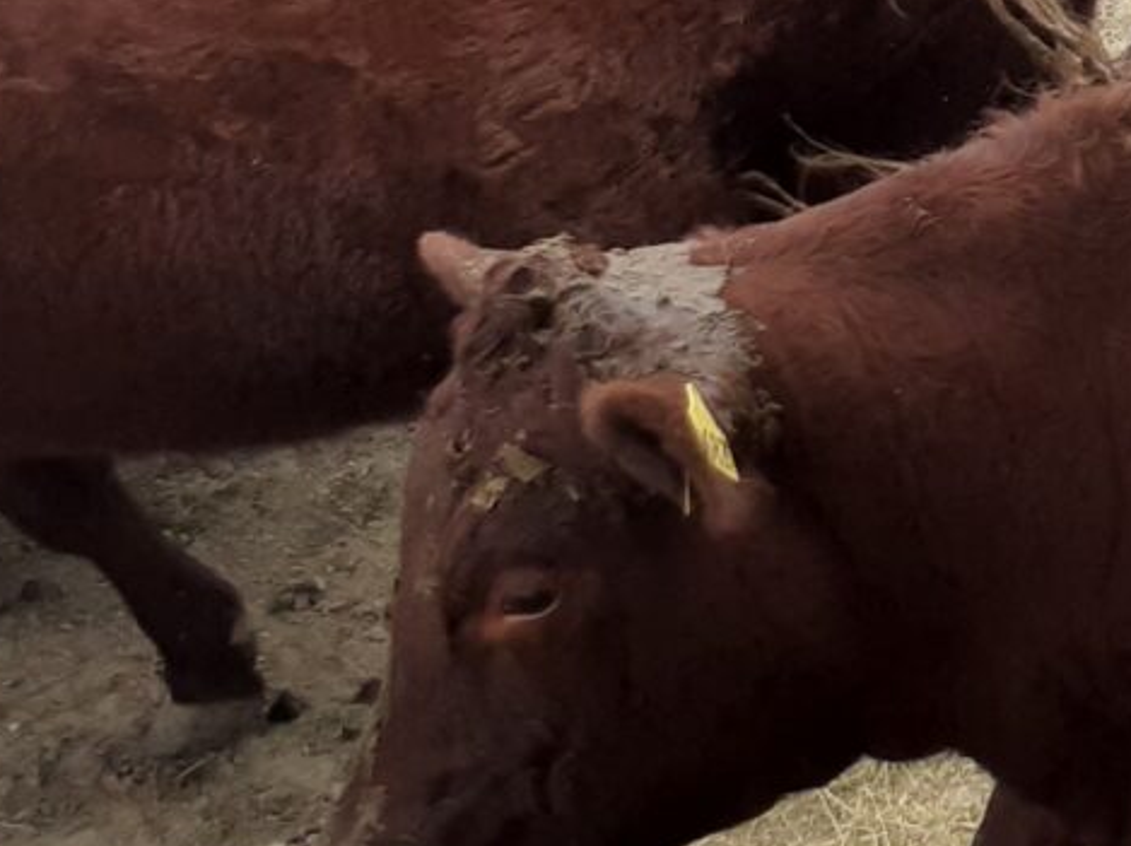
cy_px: -439
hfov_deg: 15.2
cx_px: 1816
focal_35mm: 118
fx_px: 3852
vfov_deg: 12.0
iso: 40
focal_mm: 3.6
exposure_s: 1/725
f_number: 1.9
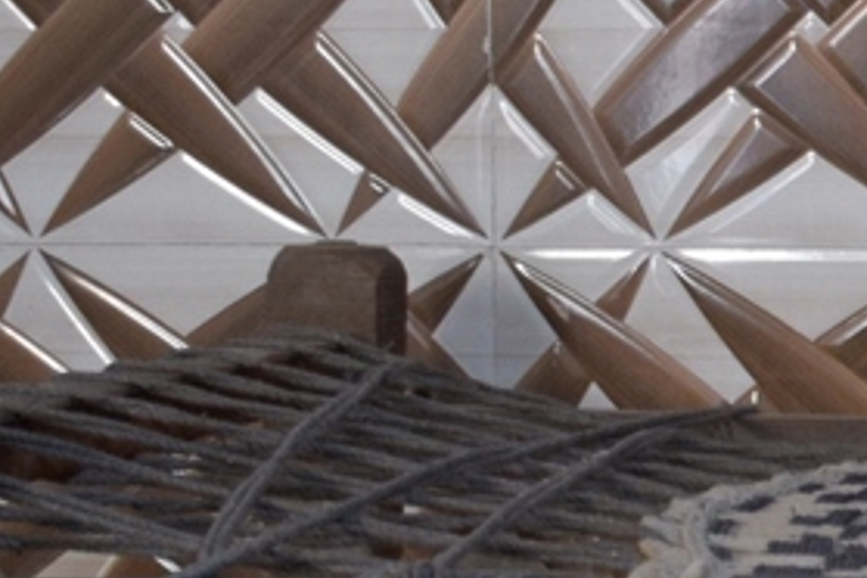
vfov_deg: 8.7
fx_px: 3781
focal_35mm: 157
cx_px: 1706
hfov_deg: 11.8
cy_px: 615
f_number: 4
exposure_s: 1/60
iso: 800
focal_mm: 18
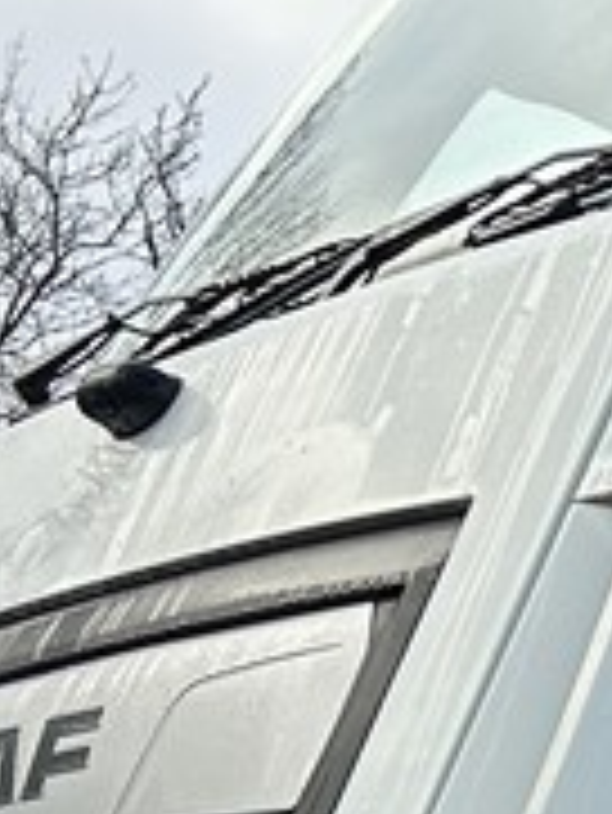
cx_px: 2090
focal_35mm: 174
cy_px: 884
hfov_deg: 7.2
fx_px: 4097
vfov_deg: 11.2
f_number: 1.5
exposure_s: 1/674
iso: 50
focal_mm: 5.7
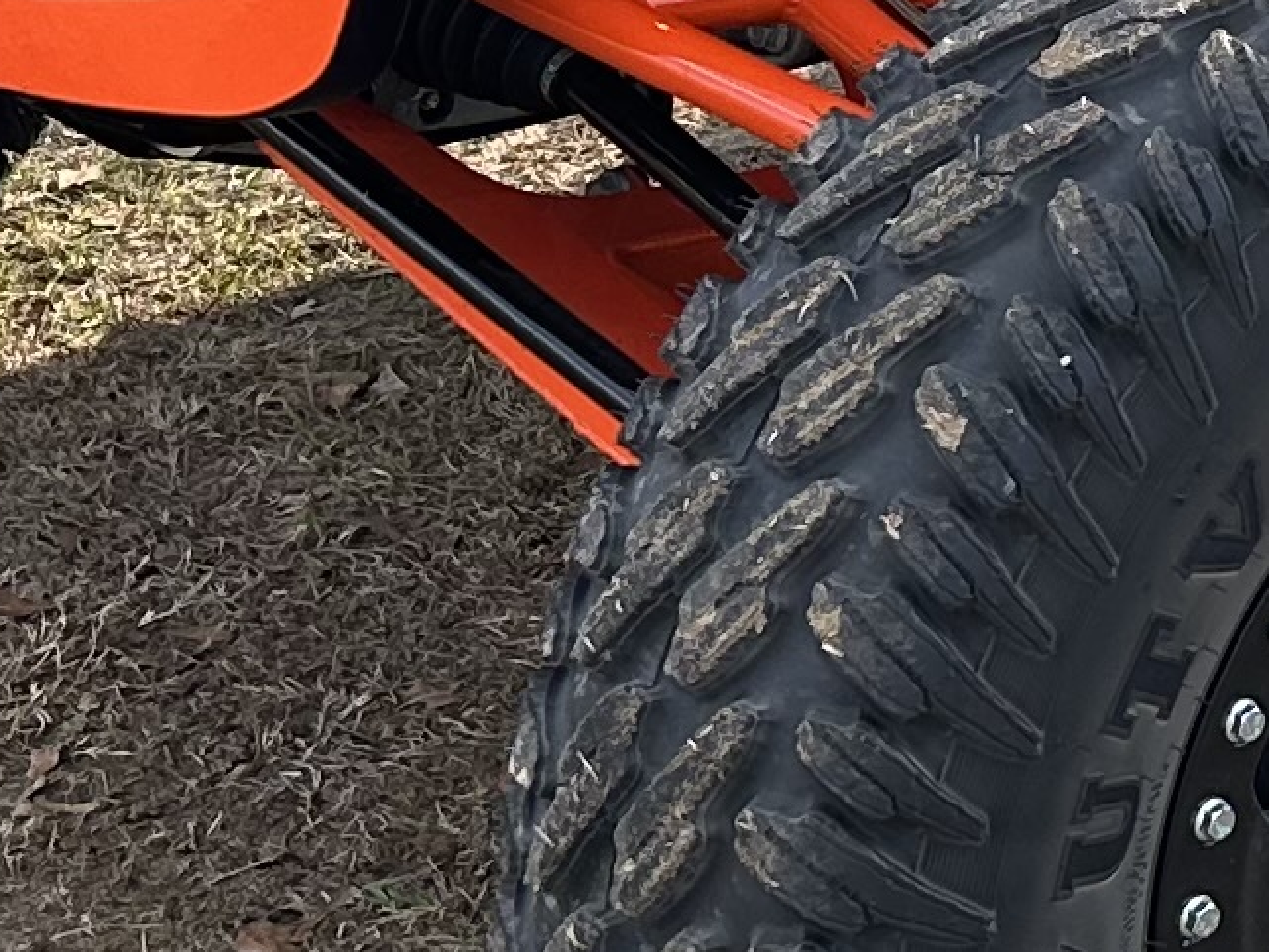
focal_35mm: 150
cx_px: 1922
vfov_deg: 9.7
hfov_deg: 12.5
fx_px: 5500
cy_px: -362
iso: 80
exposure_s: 1/797
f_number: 1.78
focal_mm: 6.86
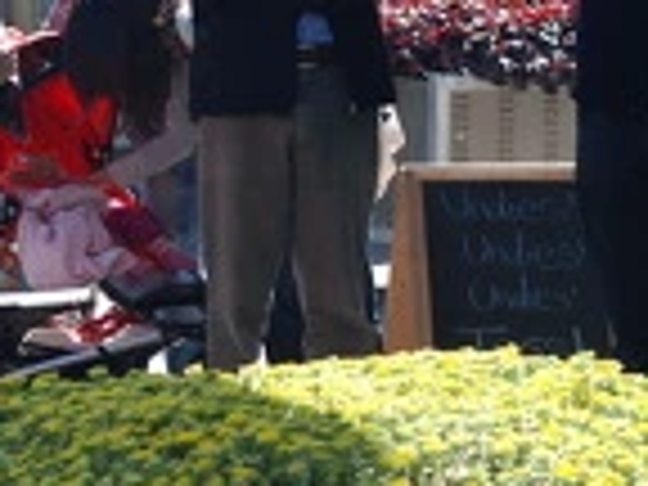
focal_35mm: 201
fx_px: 3763
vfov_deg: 7.4
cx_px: 81
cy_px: 7
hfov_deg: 9.8
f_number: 6.3
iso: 200
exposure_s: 1/160
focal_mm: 50
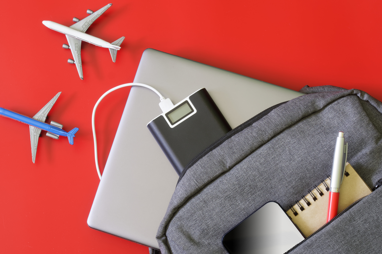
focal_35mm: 119
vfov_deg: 11.5
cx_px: 192
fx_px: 1263
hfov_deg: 17.2
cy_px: 128
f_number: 8
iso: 100
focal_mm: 70
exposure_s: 1/1.25
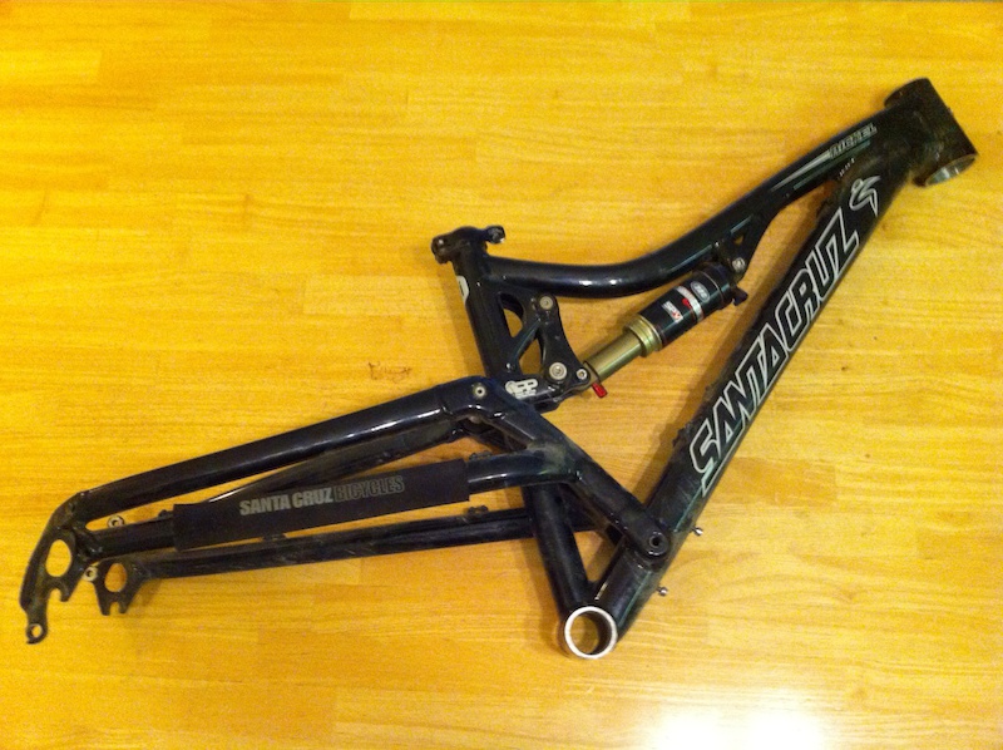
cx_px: 502
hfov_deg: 52.7
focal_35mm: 35
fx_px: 1013
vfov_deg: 40.6
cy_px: 375
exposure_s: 1/17
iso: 500
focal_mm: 3.85
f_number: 2.8
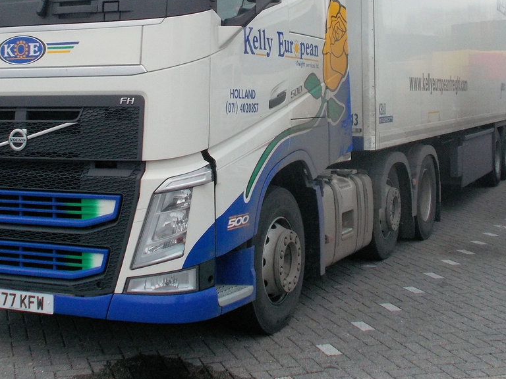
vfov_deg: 23.2
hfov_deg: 31.2
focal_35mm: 62
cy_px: 53
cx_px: 229
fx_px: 906
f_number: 3.6
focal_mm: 6
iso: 200
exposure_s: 1/25
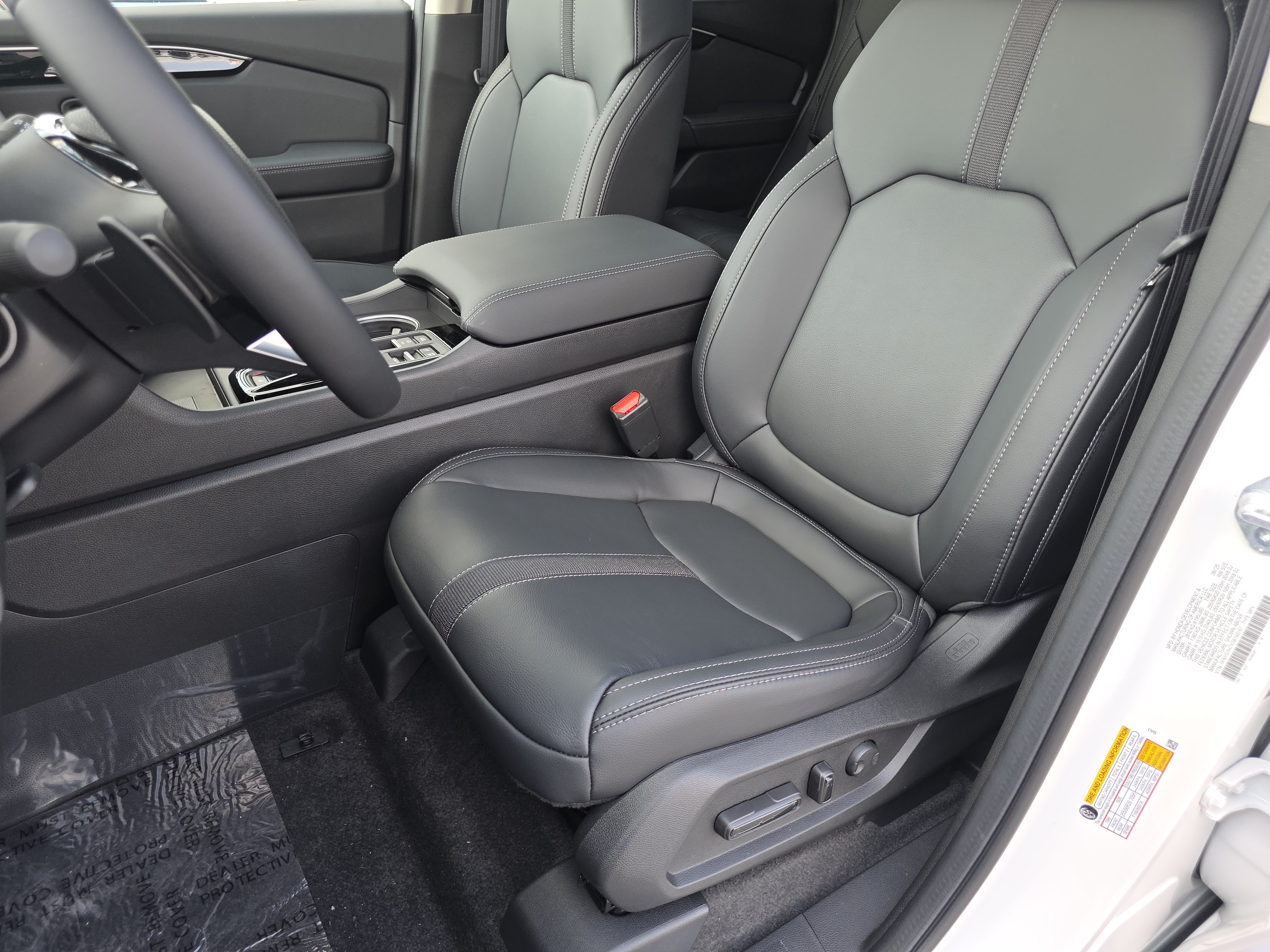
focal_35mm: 23
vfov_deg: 58.9
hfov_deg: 73.9
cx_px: 635
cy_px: 476
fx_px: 844
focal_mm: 6.3
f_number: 1.7
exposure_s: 1/180
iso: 50
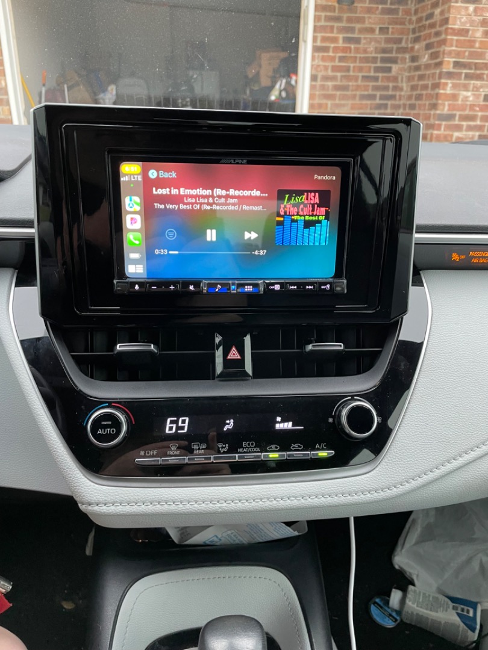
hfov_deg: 53.1
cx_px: 244
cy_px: 325
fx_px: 489
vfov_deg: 67.3
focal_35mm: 26
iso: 160
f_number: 1.6
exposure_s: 1/60
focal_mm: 4.2
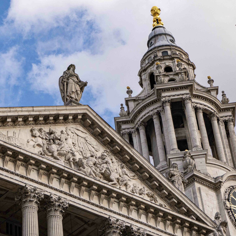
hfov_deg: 17.2
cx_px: 95
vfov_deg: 17.2
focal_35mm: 101
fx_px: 779
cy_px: 118
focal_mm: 28.9
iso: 200
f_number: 4
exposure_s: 1/2000
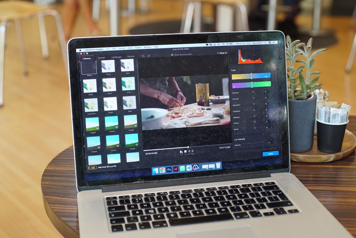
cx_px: 178
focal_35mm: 50
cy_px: 119
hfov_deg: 39.6
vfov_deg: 27.0
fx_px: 495
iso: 1600
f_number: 3.5
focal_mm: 50
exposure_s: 1/160
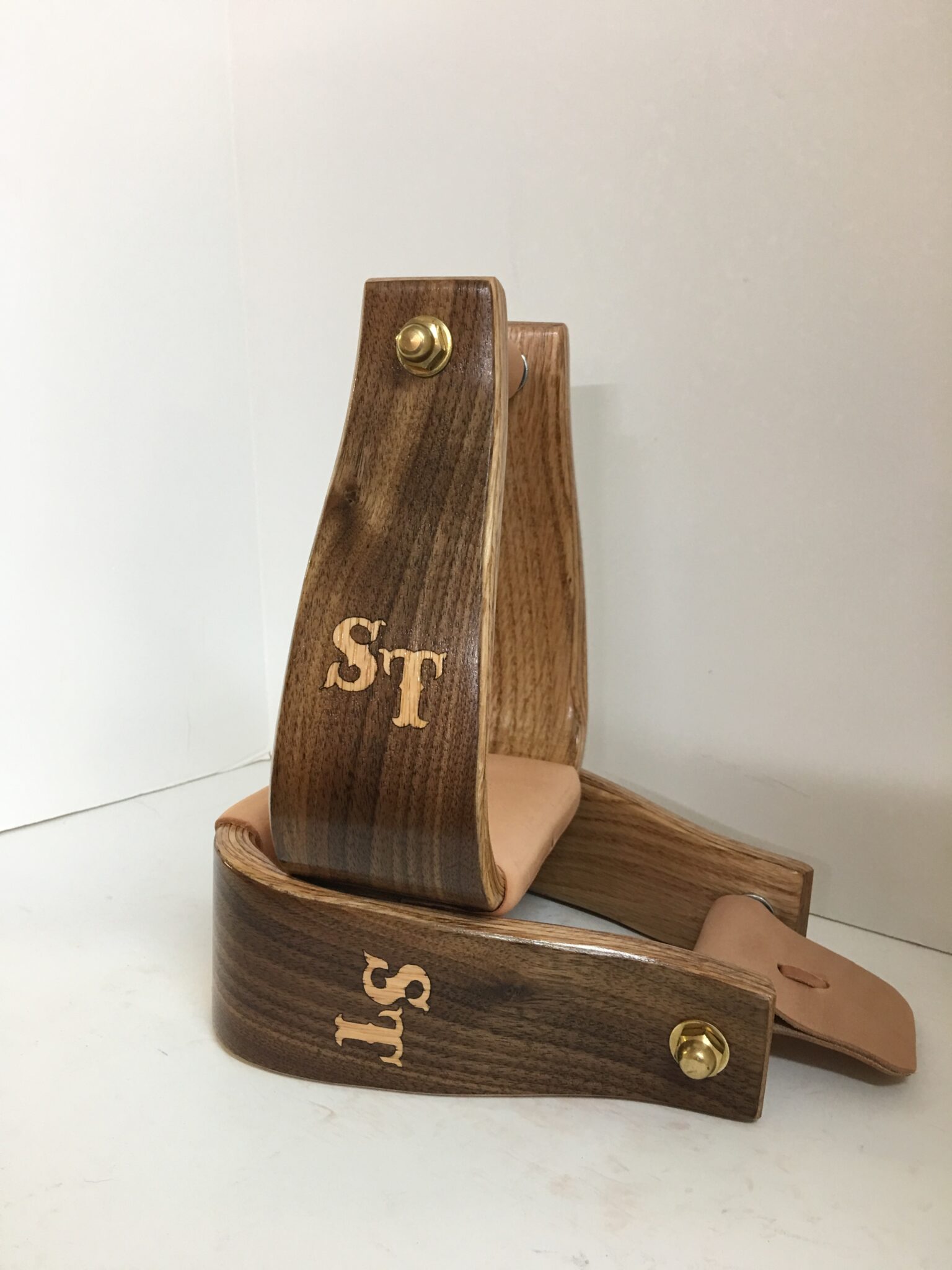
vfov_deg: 61.7
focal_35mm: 29
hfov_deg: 48.2
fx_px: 1063
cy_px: 635
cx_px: 476
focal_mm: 4.15
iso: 40
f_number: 2.2
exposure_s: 1/15
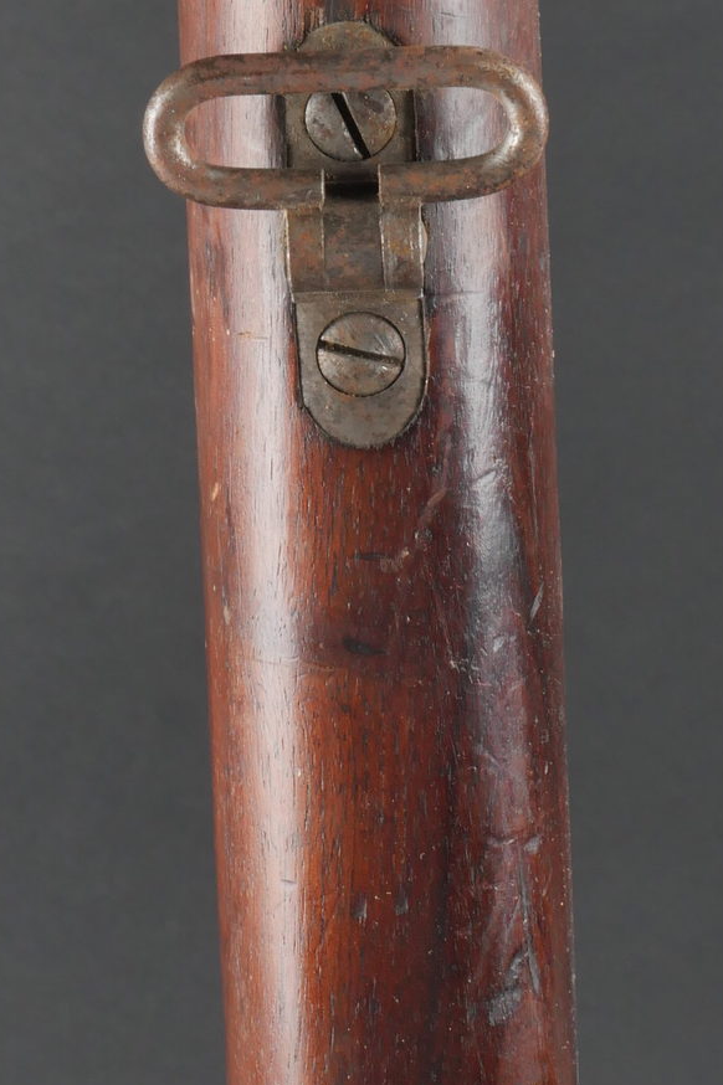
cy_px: 308
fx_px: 3015
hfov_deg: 13.7
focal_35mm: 100
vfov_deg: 20.3
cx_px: 282
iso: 200
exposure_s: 1/160
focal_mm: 21
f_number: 16
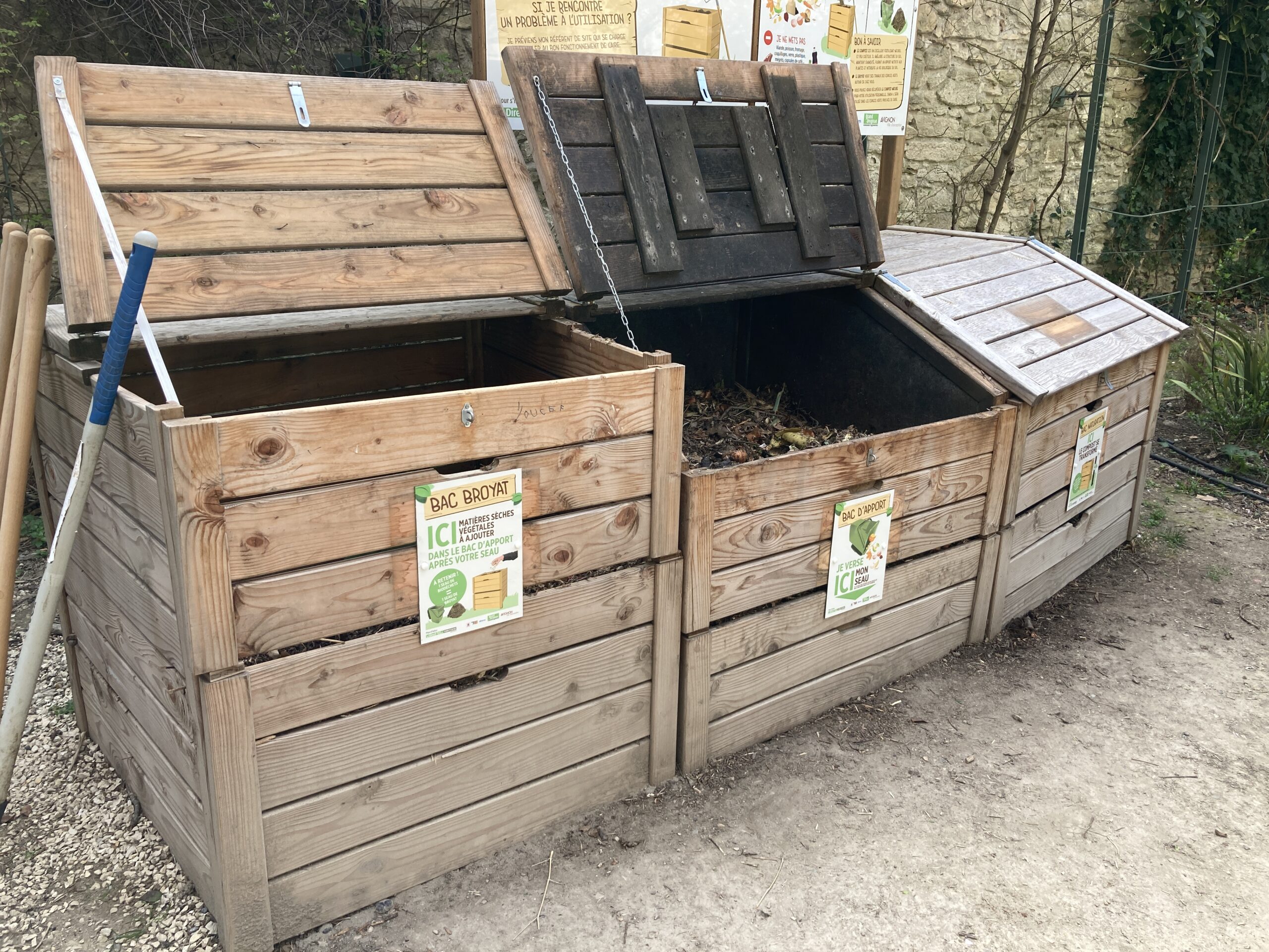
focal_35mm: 28
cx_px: 634
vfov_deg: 49.7
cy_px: 476
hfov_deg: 63.4
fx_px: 1026
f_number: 1.8
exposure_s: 1/251
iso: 20
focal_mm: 3.99
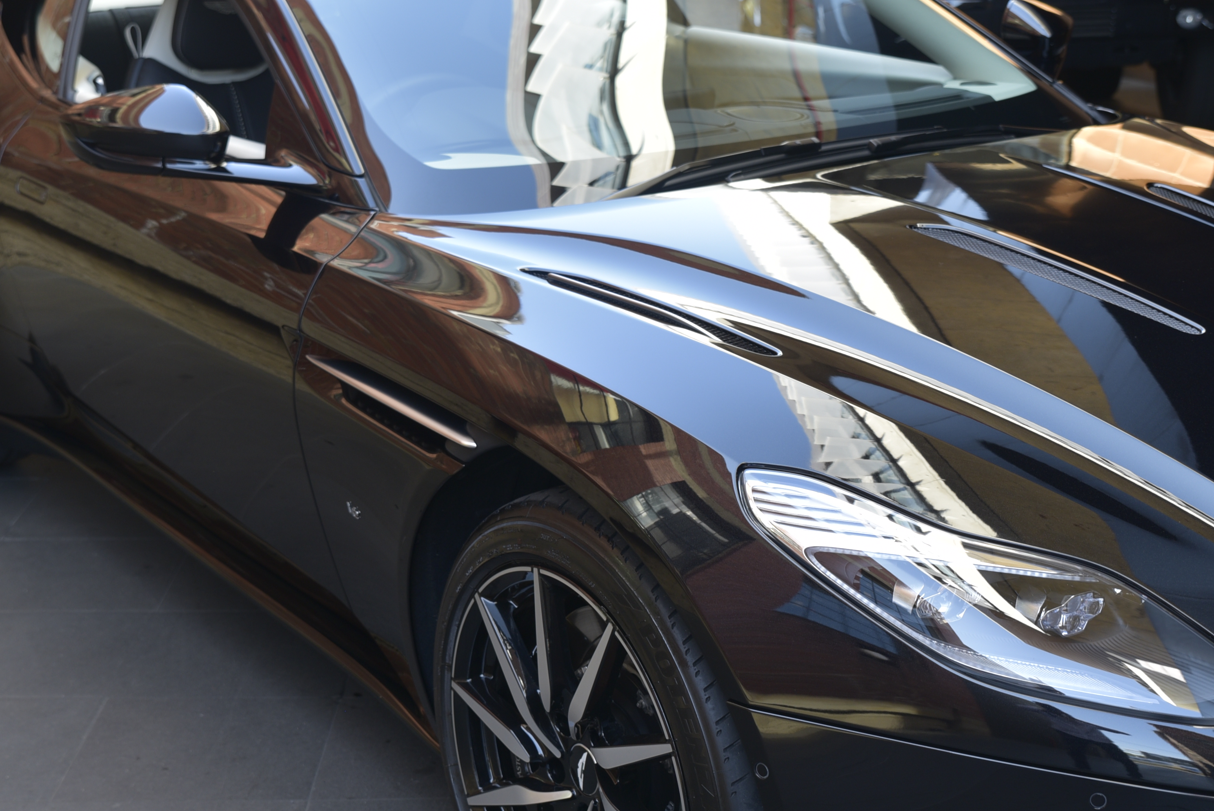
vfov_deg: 20.0
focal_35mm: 68
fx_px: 2294
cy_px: 444
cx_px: 775
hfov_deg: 29.5
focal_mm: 35
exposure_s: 1/60
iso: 100
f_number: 4
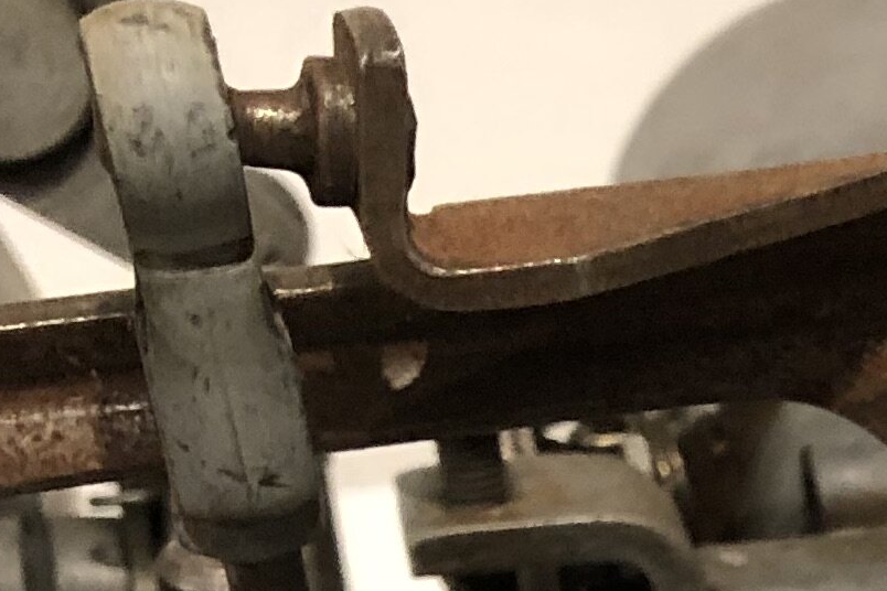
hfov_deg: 12.6
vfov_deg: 8.7
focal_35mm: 146
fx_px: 3597
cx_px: 1684
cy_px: 1294
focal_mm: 4
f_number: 1.8
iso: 80
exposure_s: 1/17
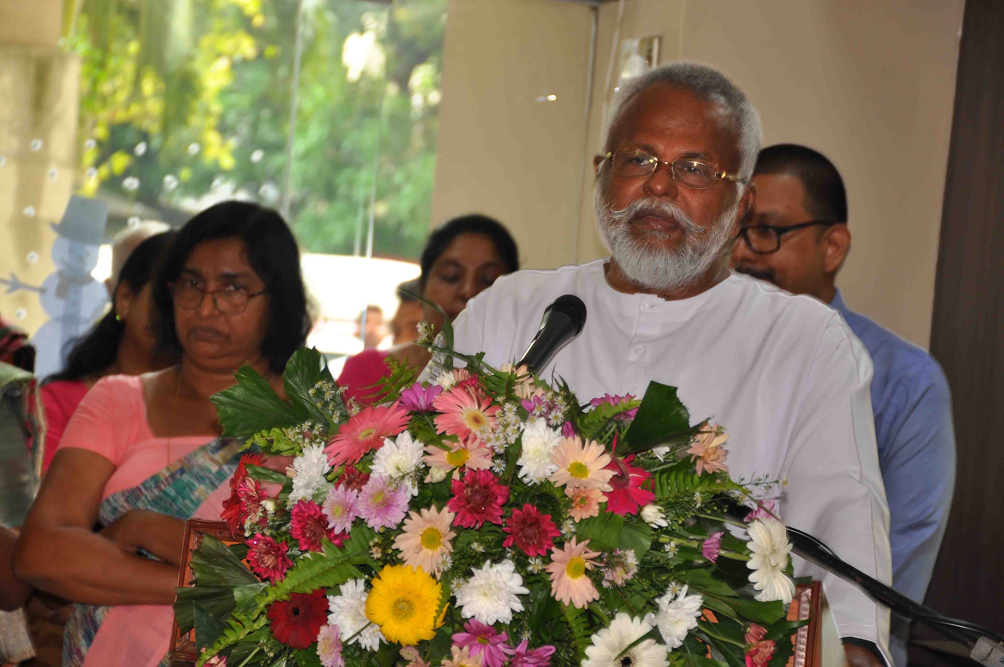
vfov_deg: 10.7
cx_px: 502
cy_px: 334
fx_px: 3551
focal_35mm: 128
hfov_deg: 16.1
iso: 200
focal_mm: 85
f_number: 5.6
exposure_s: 1/10
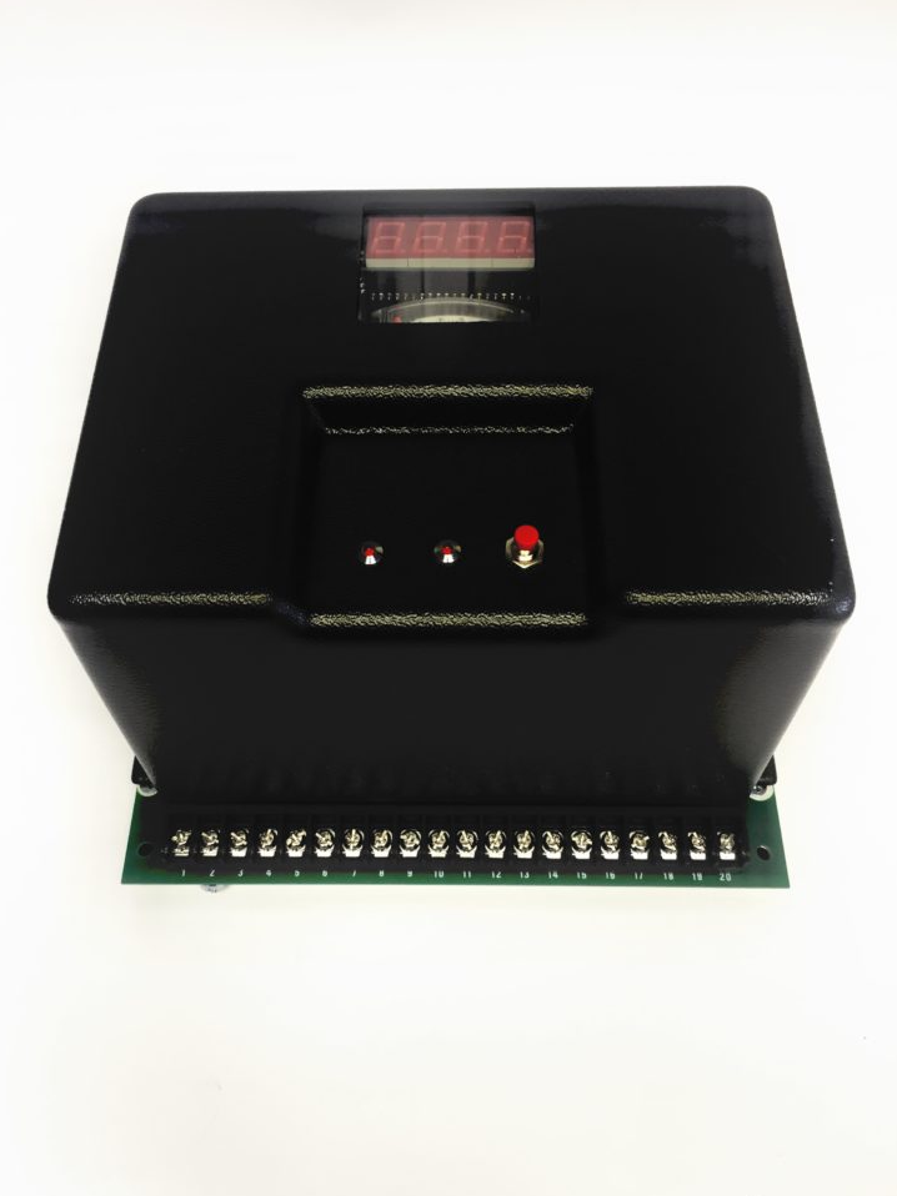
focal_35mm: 31
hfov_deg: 45.4
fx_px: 1072
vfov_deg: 58.4
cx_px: 426
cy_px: 586
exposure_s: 1/33
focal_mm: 4.15
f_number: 2.2
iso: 64
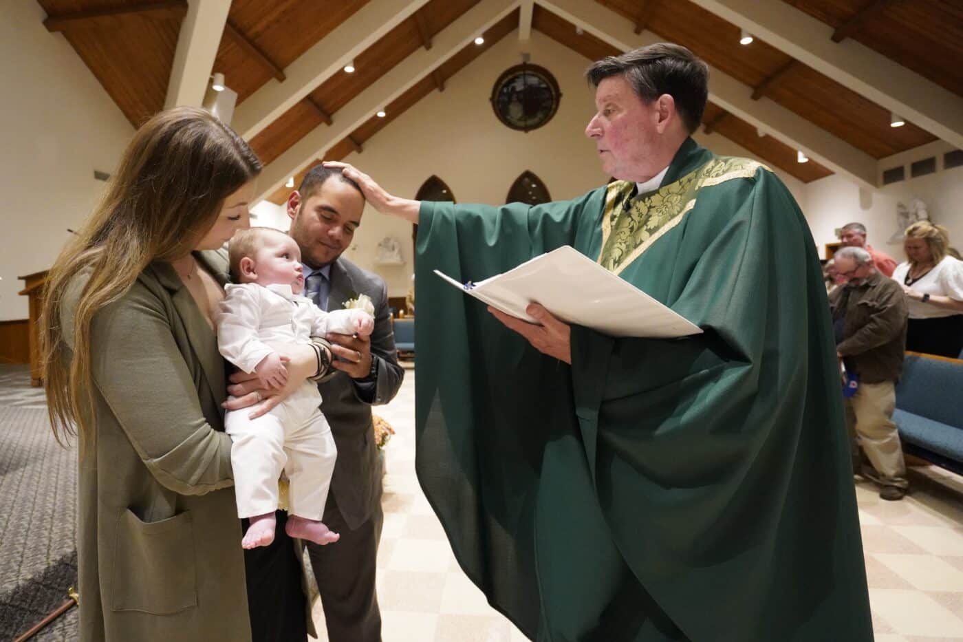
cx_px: 482
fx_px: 428
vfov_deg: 73.7
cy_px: 321
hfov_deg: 96.7
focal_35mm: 16
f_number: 4
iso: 12800
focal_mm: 16
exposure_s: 1/160
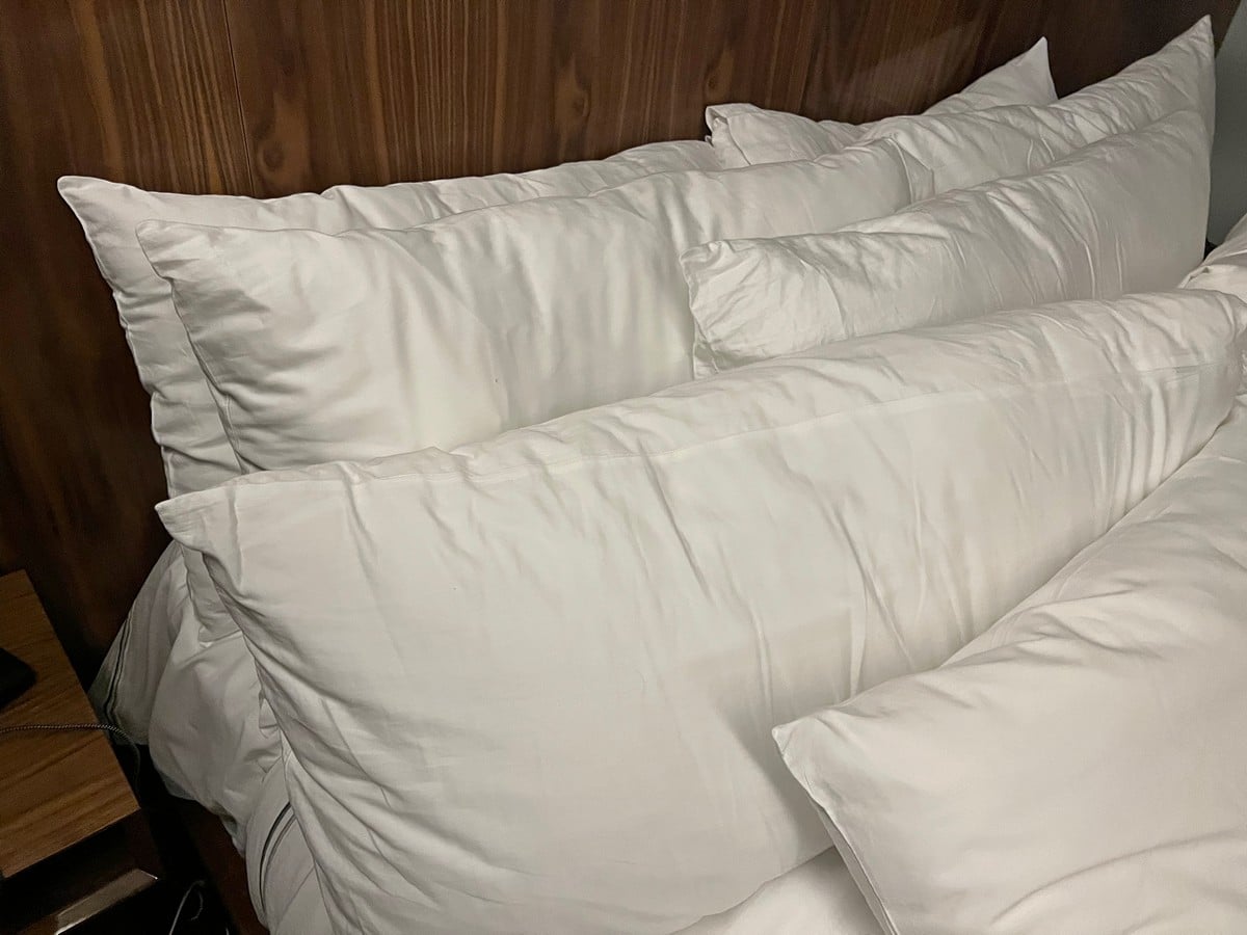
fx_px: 937
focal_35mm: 26
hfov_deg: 67.3
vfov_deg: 53.1
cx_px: 624
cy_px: 468
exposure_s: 1/40
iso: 400
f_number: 1.5
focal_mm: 5.7
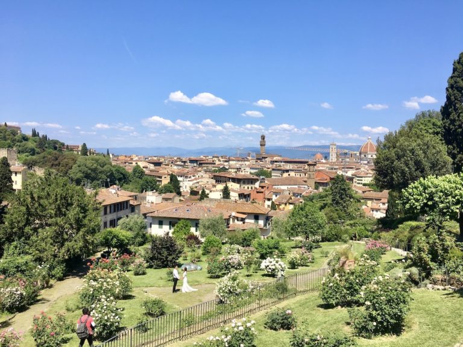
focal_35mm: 29
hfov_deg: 61.7
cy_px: 174
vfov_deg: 48.2
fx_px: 388
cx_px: 232
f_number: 2.2
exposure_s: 1/974
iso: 25
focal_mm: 4.15
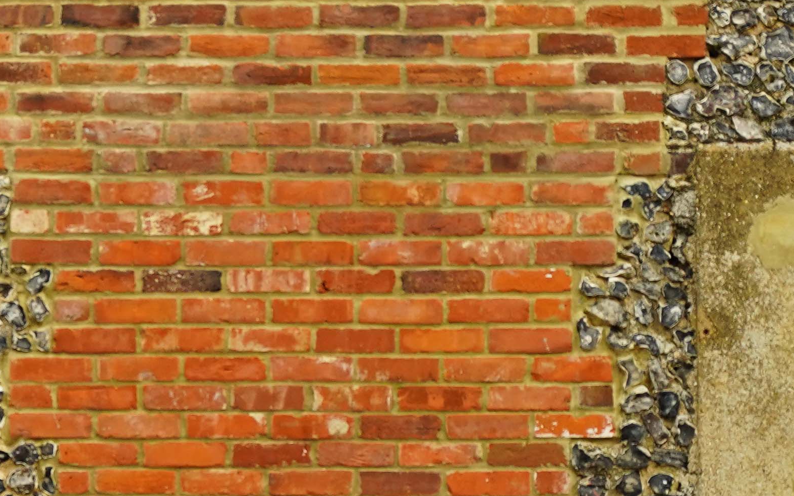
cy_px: 441
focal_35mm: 272
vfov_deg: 4.8
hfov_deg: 7.7
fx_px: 5886
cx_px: 74
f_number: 5.6
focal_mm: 70
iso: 400
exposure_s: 1/320
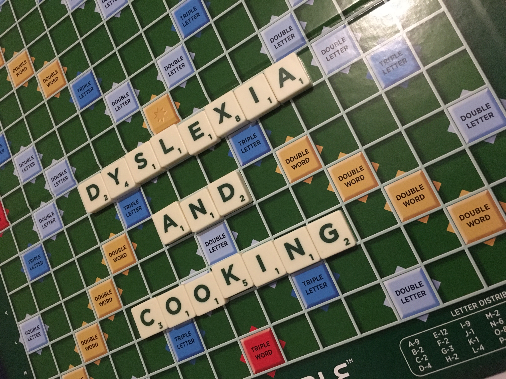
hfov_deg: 61.7
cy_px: 190
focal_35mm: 29
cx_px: 253
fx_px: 424
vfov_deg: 48.2
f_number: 2.2
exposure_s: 1/17
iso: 400
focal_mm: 4.2
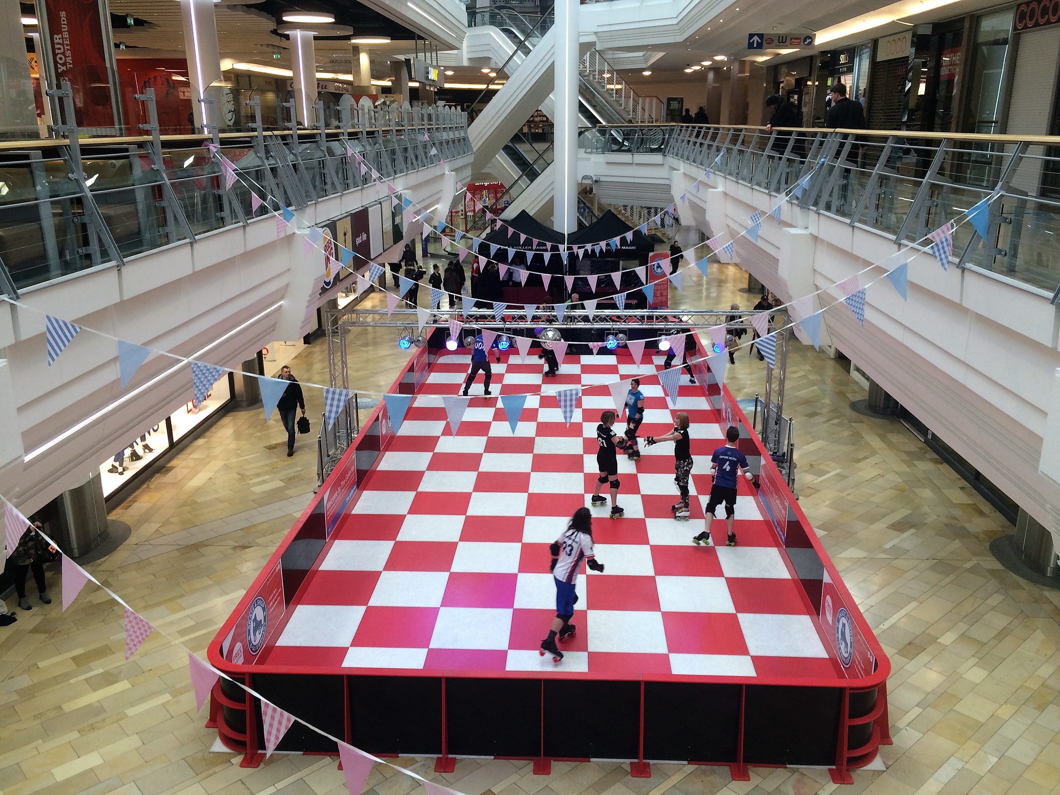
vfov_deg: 48.2
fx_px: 888
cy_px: 398
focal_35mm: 29
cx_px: 530
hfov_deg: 61.7
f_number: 2.2
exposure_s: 1/50
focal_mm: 4.15
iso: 40
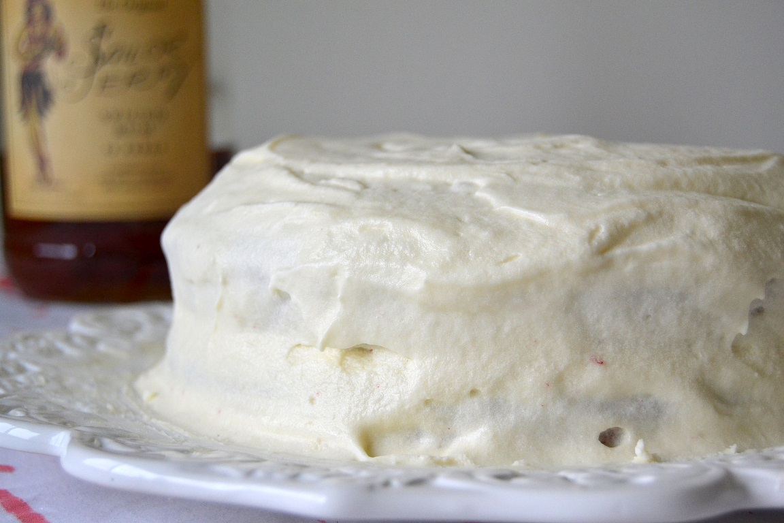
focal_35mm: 60
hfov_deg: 33.4
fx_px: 1307
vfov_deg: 22.6
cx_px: 392
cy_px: 262
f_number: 5
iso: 800
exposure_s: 1/500
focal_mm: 40
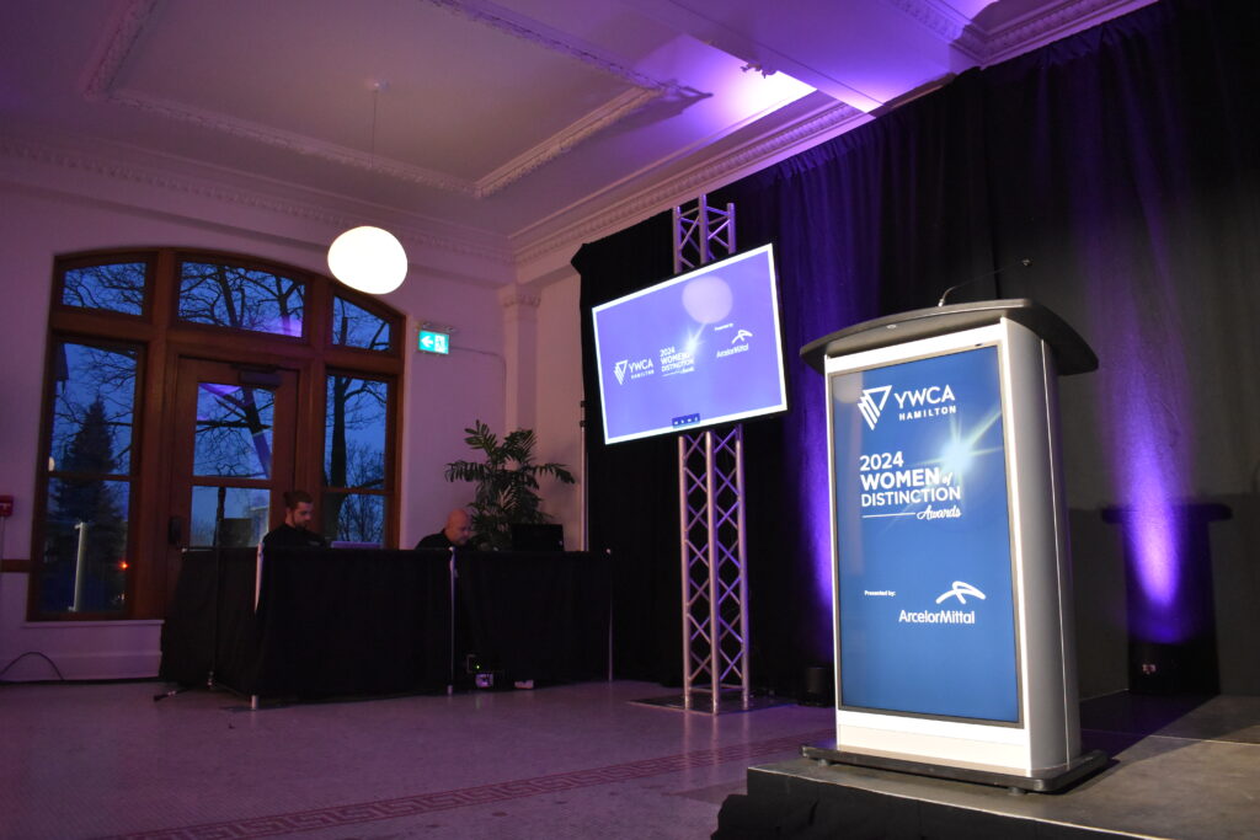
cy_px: 420
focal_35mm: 27
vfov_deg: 47.9
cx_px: 630
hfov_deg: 67.4
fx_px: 945
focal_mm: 18
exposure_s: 1/60
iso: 3200
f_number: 3.5
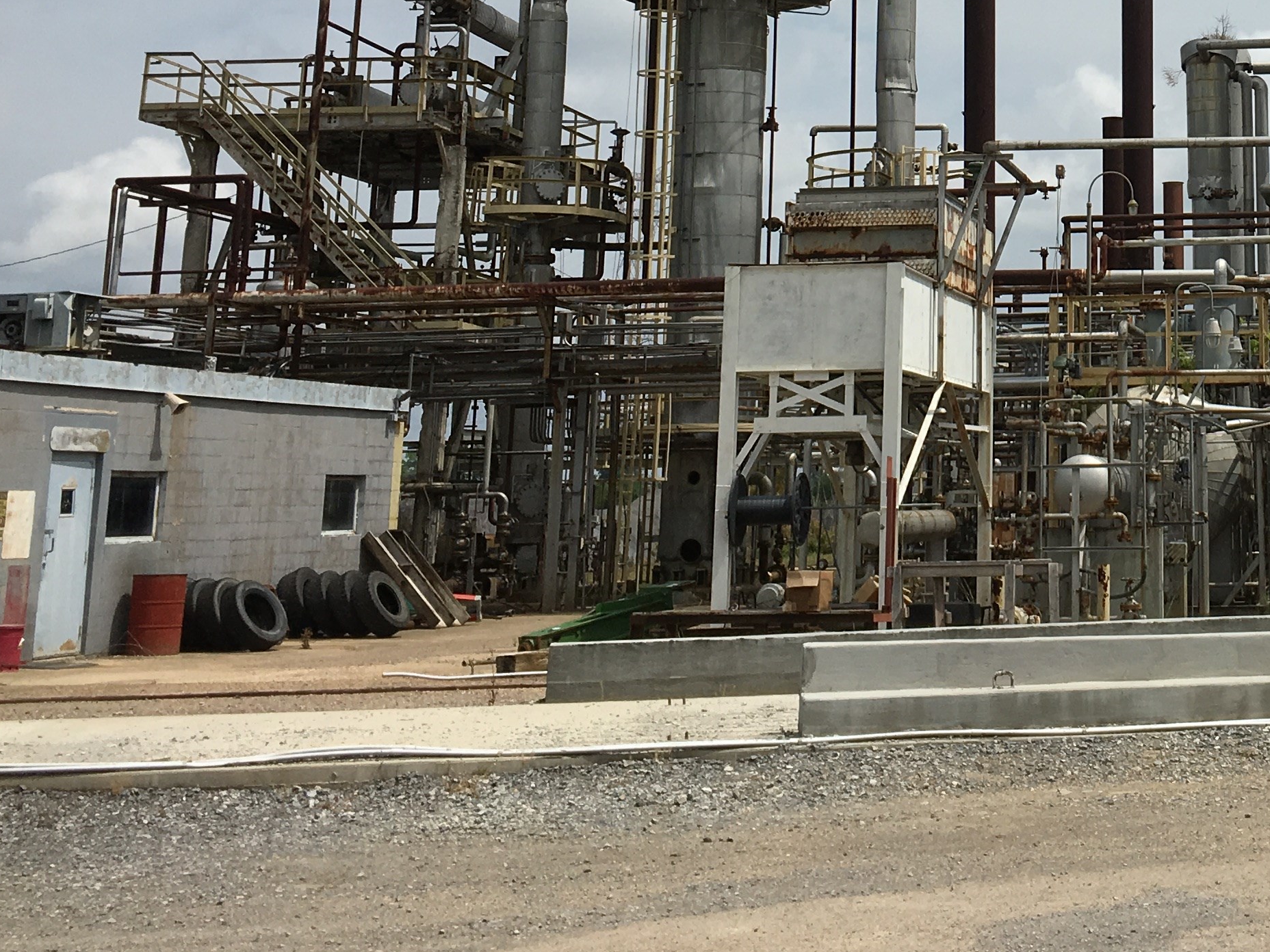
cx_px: 1220
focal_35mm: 63
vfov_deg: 22.2
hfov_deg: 29.1
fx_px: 2311
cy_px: -41
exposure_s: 1/3497
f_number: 2.2
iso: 25
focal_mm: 4.15
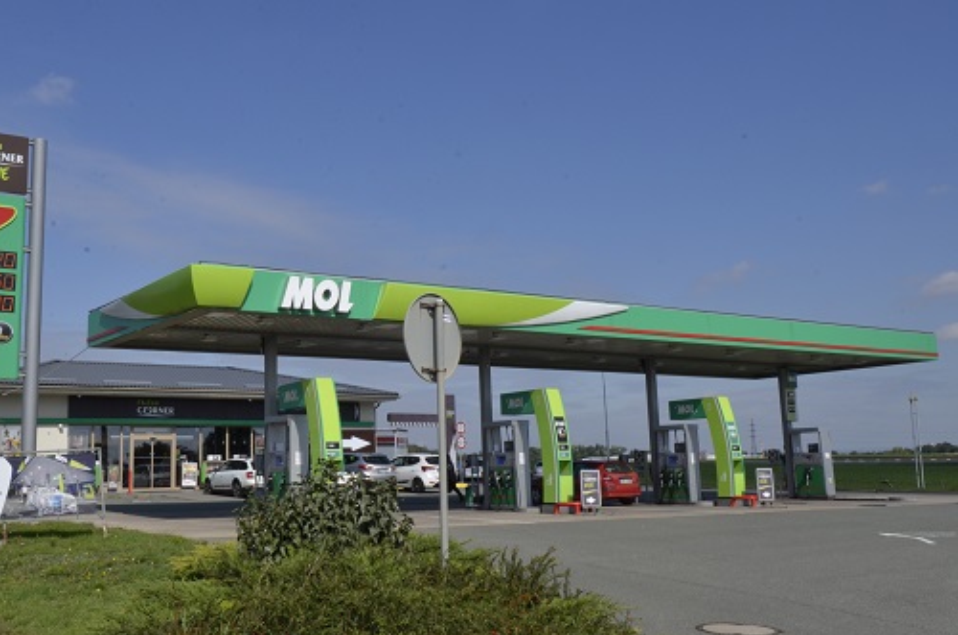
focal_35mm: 36
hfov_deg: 52.9
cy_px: 289
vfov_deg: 36.7
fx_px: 956
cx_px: 389
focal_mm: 20
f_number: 22
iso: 100
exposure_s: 1/100
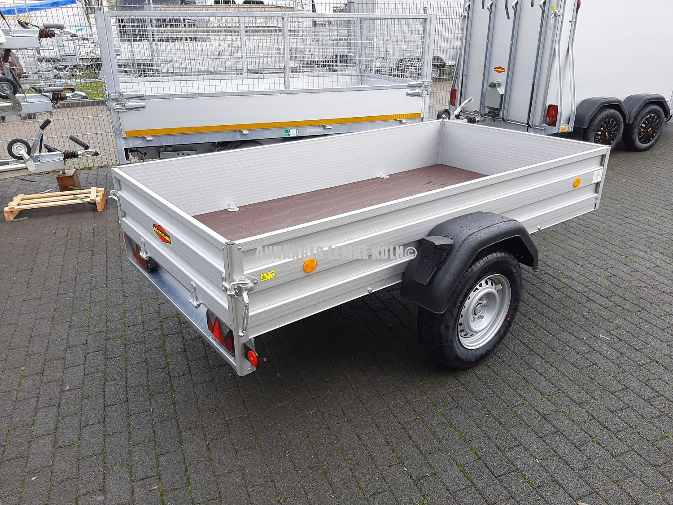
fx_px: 525
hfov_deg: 65.3
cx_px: 336
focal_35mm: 27
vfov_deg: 51.4
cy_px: 252
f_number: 1.7
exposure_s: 1/258
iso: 40
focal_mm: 3.93
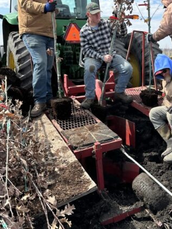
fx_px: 298
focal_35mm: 45
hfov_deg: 31.7
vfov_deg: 41.7
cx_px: 124
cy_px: 83
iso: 80
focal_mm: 6.86
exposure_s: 1/3356
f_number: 1.78
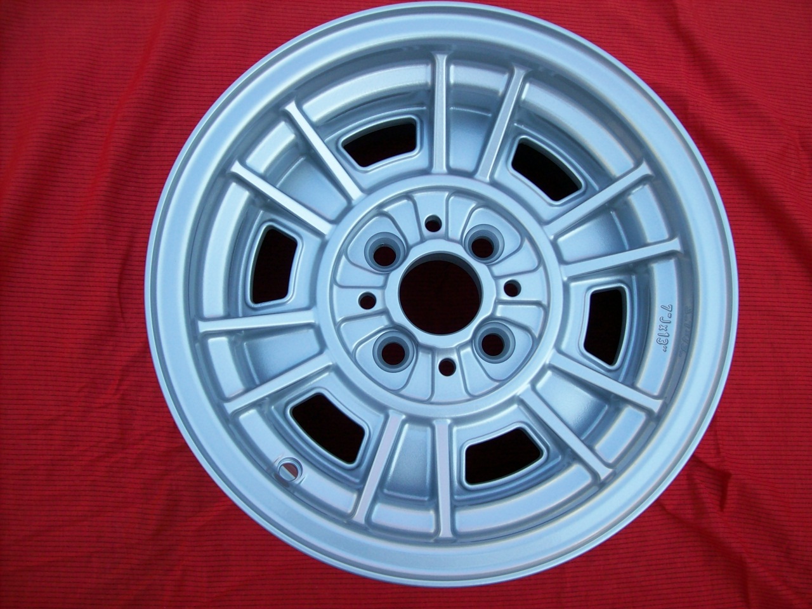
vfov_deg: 39.7
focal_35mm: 36
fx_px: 844
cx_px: 406
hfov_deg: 51.4
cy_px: 304
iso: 80
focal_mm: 6
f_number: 2.7
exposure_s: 1/327
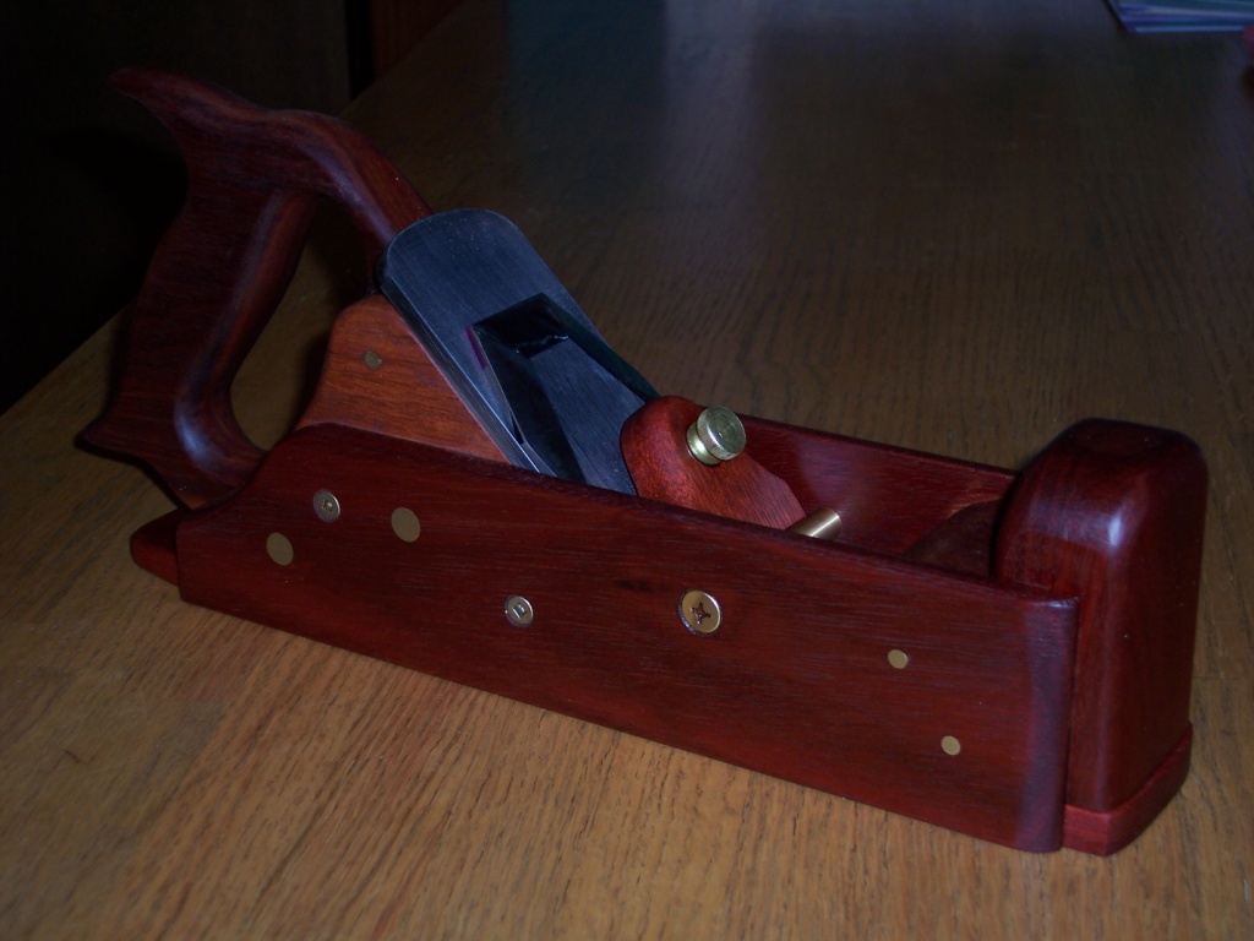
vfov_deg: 22.6
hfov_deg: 29.8
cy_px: 470
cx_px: 627
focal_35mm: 65
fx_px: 2355
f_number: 3.4
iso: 100
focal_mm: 13.3
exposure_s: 1/90
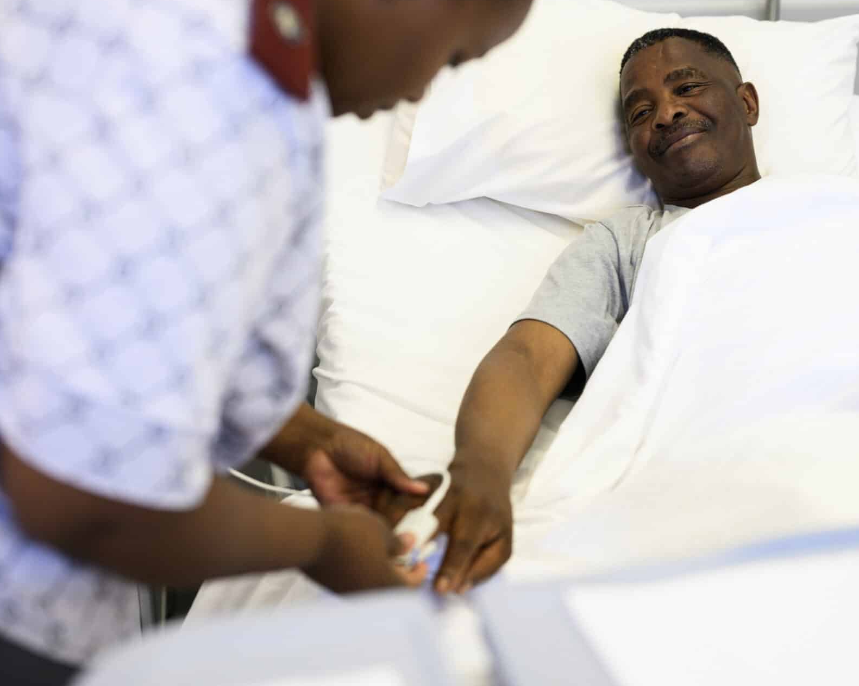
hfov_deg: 32.9
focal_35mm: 57
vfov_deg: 26.7
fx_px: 1449
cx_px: 508
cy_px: 340
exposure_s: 1/400
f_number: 2.2
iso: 800
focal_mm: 50
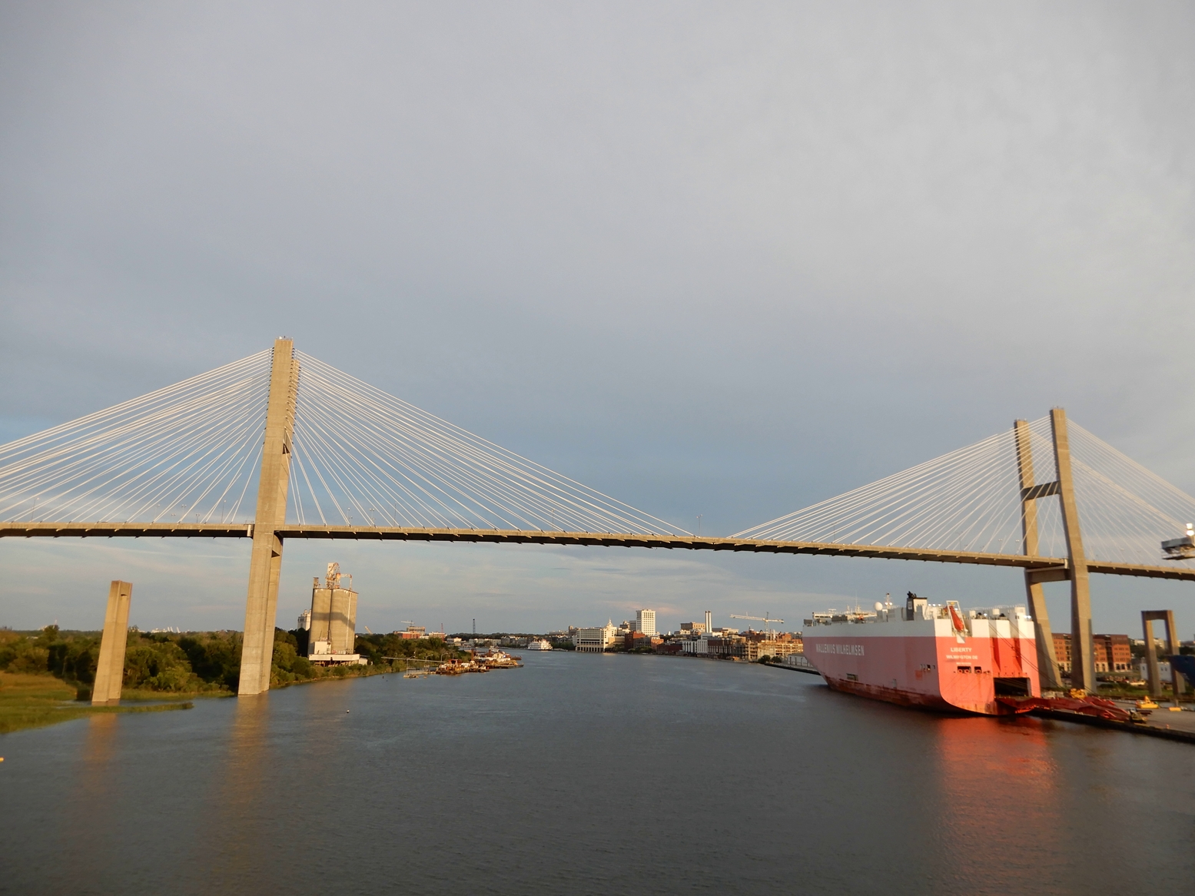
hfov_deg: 71.6
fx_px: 828
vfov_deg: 56.8
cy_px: 448
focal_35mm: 24
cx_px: 598
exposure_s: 1/250
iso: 80
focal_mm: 4.3
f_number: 3.4
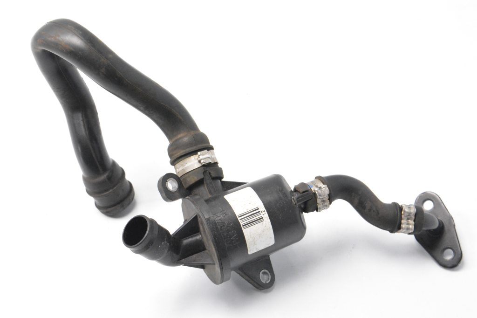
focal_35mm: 68
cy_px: 159
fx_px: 894
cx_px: 238
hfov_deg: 29.9
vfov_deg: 20.1
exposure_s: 1/400
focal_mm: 45
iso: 6400
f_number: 10
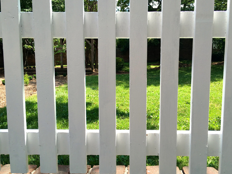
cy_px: 86
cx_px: 124
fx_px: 214
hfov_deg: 56.8
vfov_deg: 44.2
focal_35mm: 32
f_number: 2.2
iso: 25
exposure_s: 1/519
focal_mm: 4.15
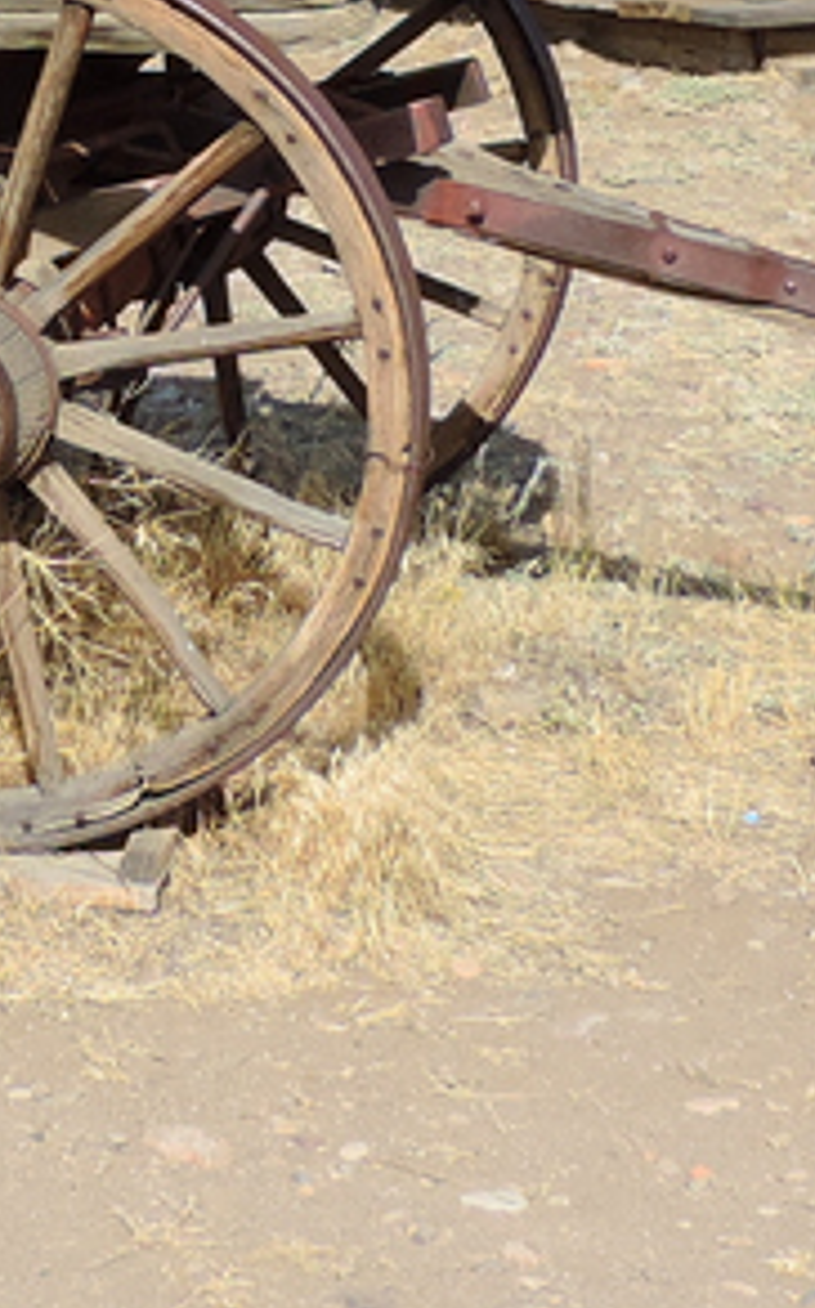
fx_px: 4593
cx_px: -190
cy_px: -414
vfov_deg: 15.4
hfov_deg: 10.0
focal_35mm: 129
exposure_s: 1/640
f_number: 3.1
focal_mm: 5.3
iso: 80
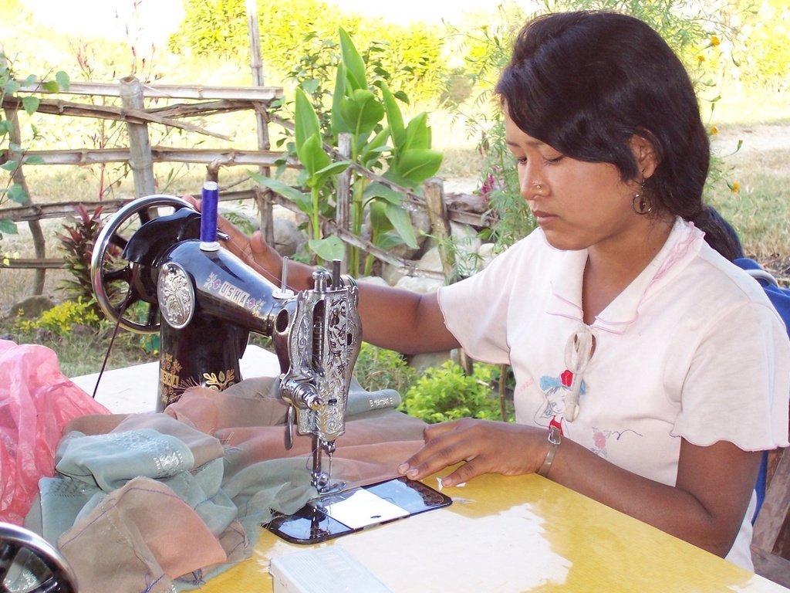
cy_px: 296
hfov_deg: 23.8
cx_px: 395
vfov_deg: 18.0
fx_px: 1871
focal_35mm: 82
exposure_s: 1/90
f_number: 4.1
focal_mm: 13.5
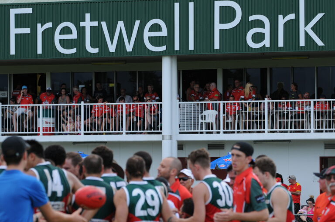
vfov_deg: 6.1
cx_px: 168
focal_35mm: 225
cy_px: 111
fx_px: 2091
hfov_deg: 9.2
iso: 500
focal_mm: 150
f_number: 6.3
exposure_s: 1/400
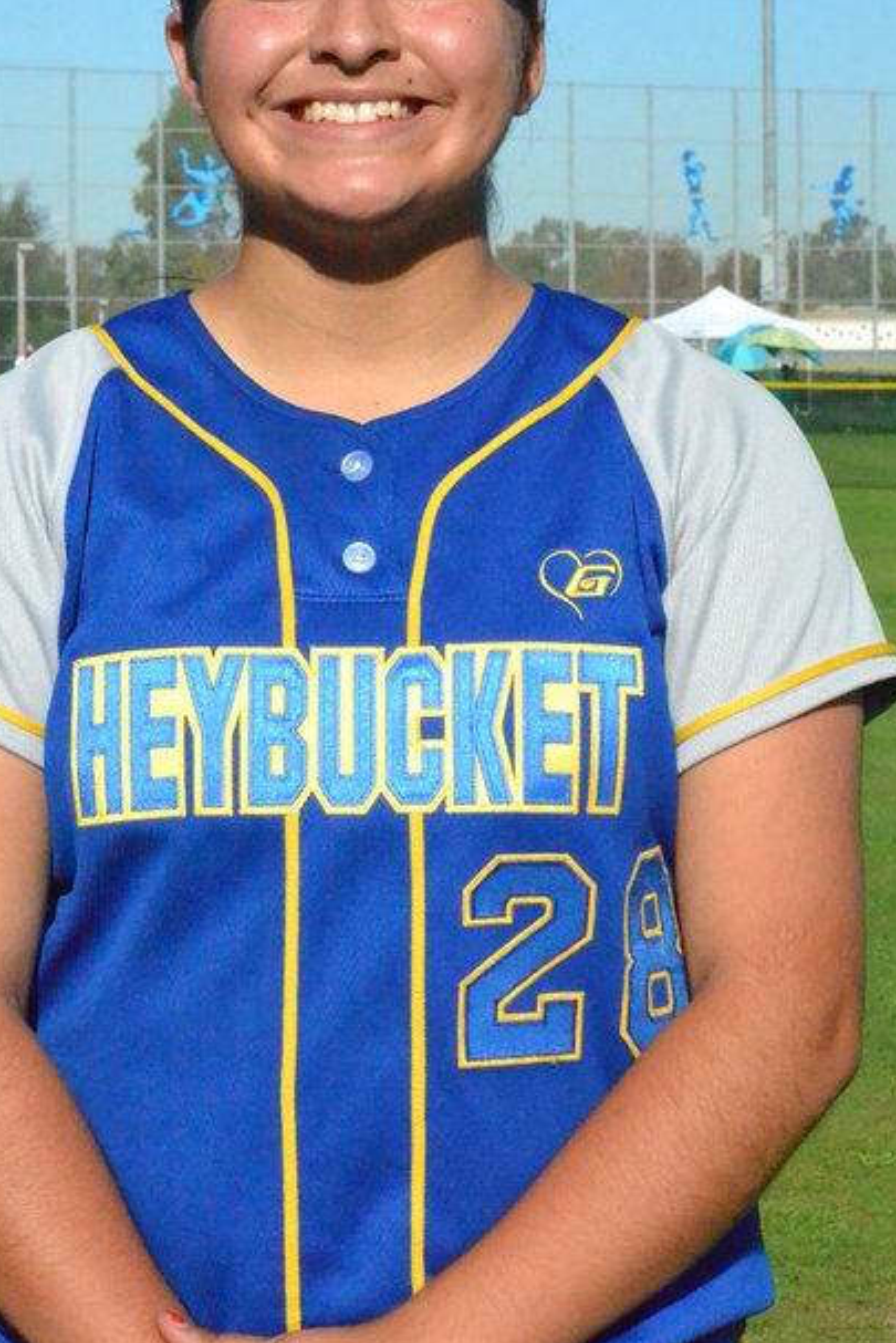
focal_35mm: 109
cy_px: 476
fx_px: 4054
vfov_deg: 18.8
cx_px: 329
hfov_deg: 12.6
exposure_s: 1/4000
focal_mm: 55
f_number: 22
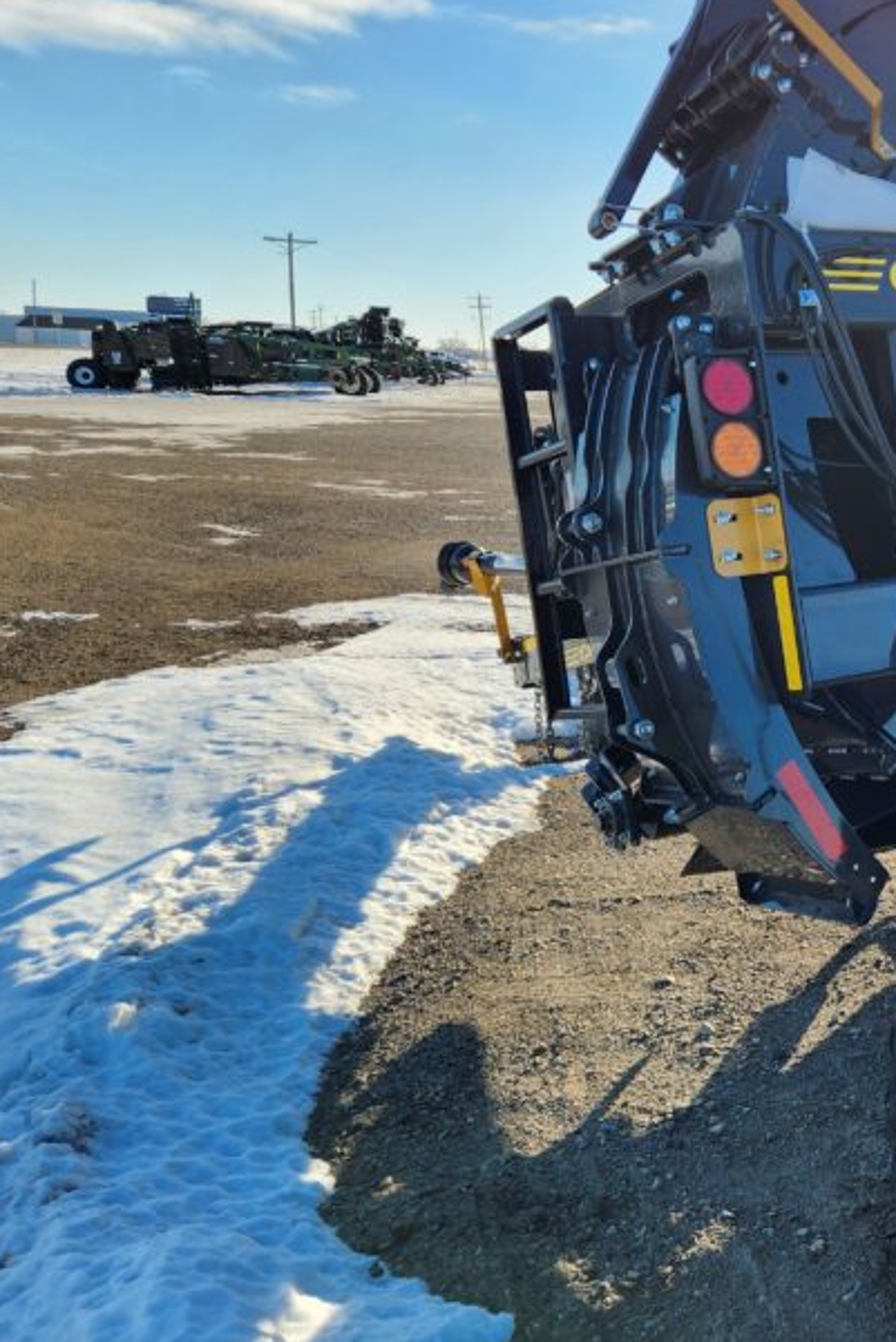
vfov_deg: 49.5
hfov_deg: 30.8
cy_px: 664
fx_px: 1455
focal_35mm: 39
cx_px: 965
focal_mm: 5.4
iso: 20
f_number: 1.8
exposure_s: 1/1311
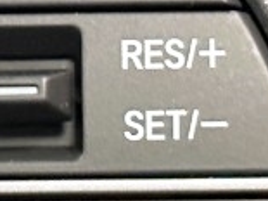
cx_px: -45
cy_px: 76
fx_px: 2460
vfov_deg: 4.7
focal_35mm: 318
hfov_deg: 6.2
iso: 640
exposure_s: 1/24
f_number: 1.78
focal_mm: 6.86
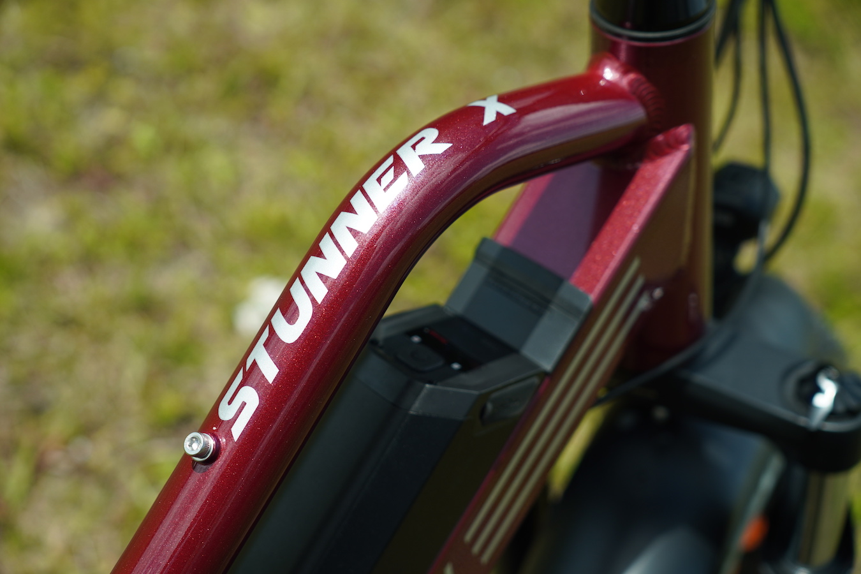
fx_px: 1291
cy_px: 287
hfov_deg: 36.9
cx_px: 430
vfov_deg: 25.1
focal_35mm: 54
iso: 100
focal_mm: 36
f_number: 2.8
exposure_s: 1/400
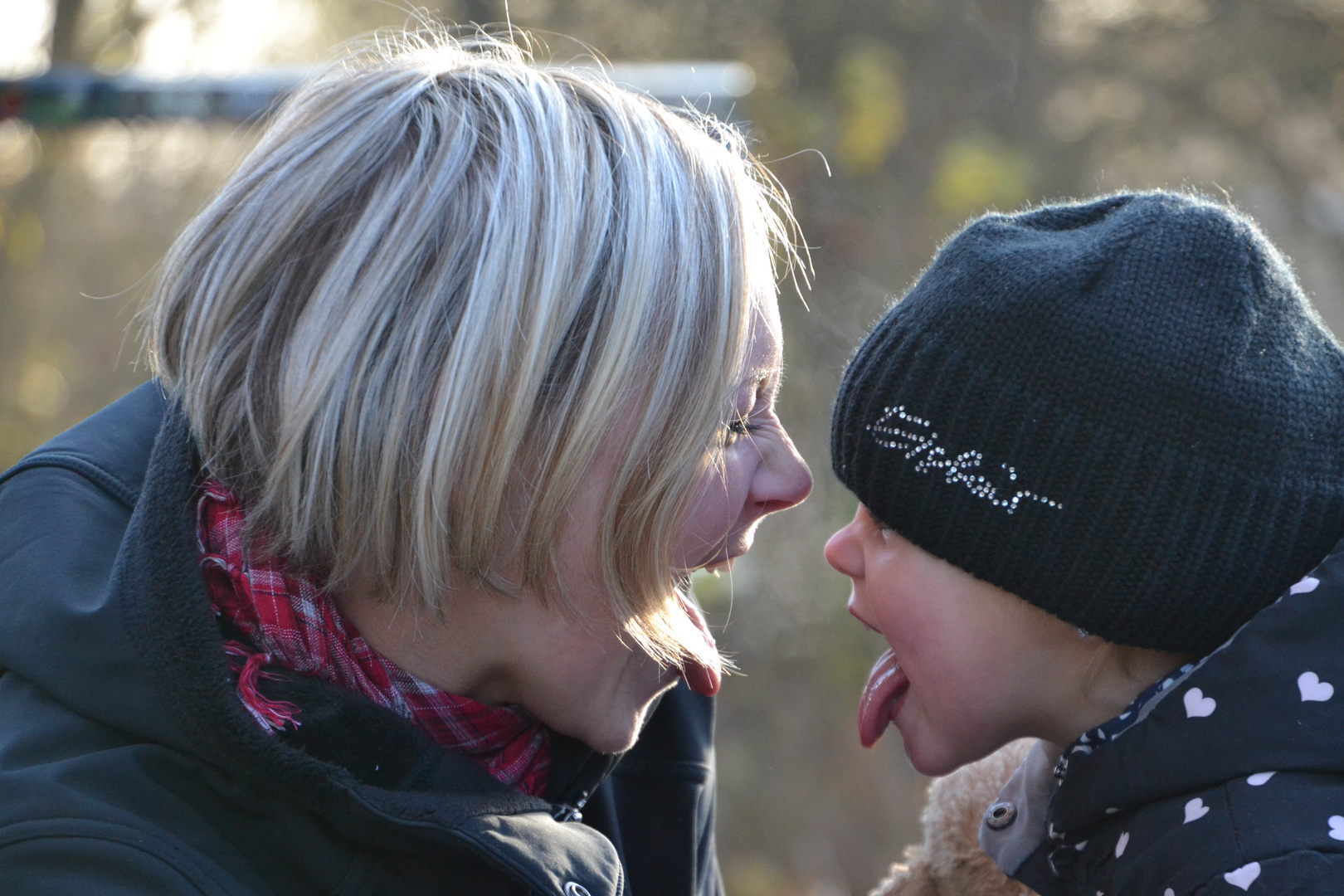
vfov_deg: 7.0
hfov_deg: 10.5
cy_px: 448
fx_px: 7279
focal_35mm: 195
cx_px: 672
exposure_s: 1/500
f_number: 6
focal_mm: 130
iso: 1800
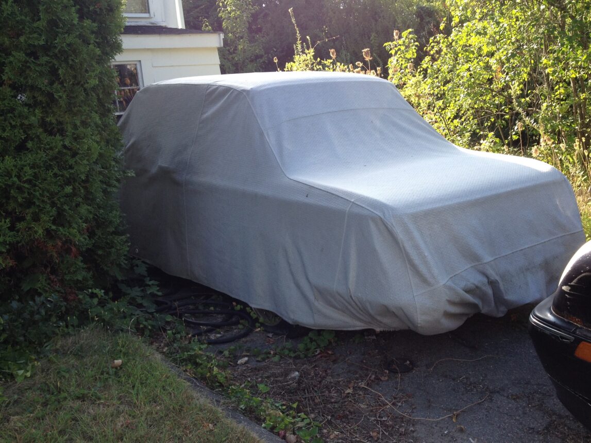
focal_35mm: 35
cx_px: 296
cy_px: 222
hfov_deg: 52.6
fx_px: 597
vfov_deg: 40.7
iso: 50
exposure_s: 1/249
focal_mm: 4.28
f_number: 2.4
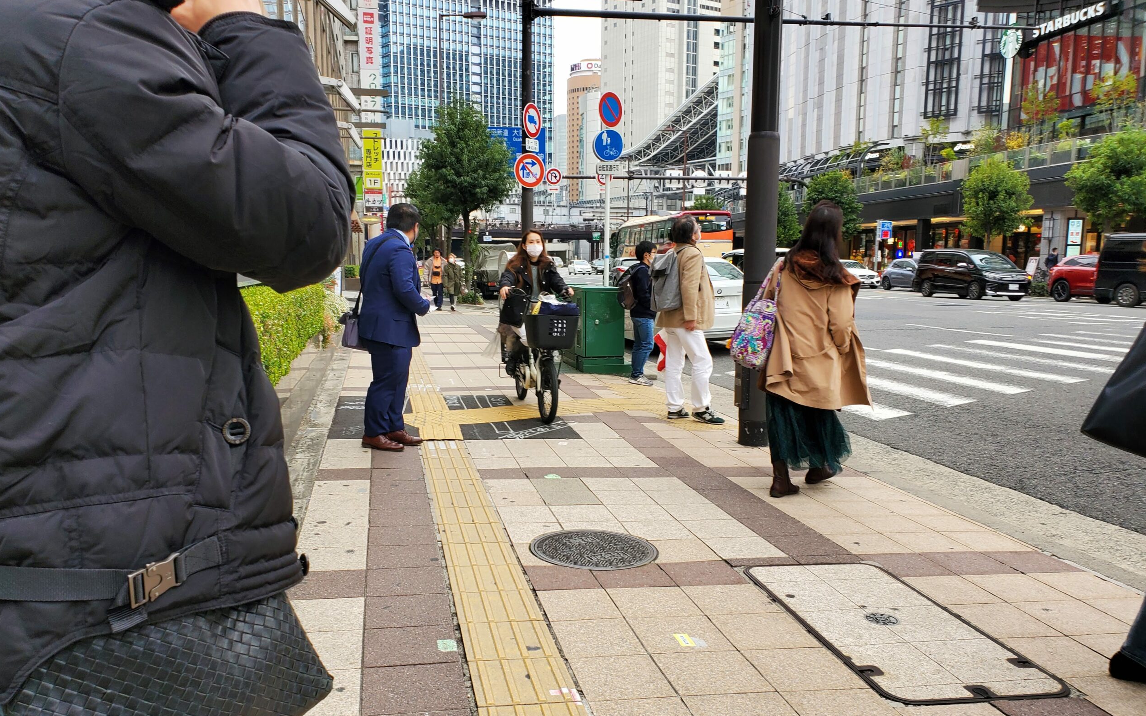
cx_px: 566
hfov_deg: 66.5
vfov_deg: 44.5
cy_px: 398
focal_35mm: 28
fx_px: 875
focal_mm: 4.3
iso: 50
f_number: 2.4
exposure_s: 1/189
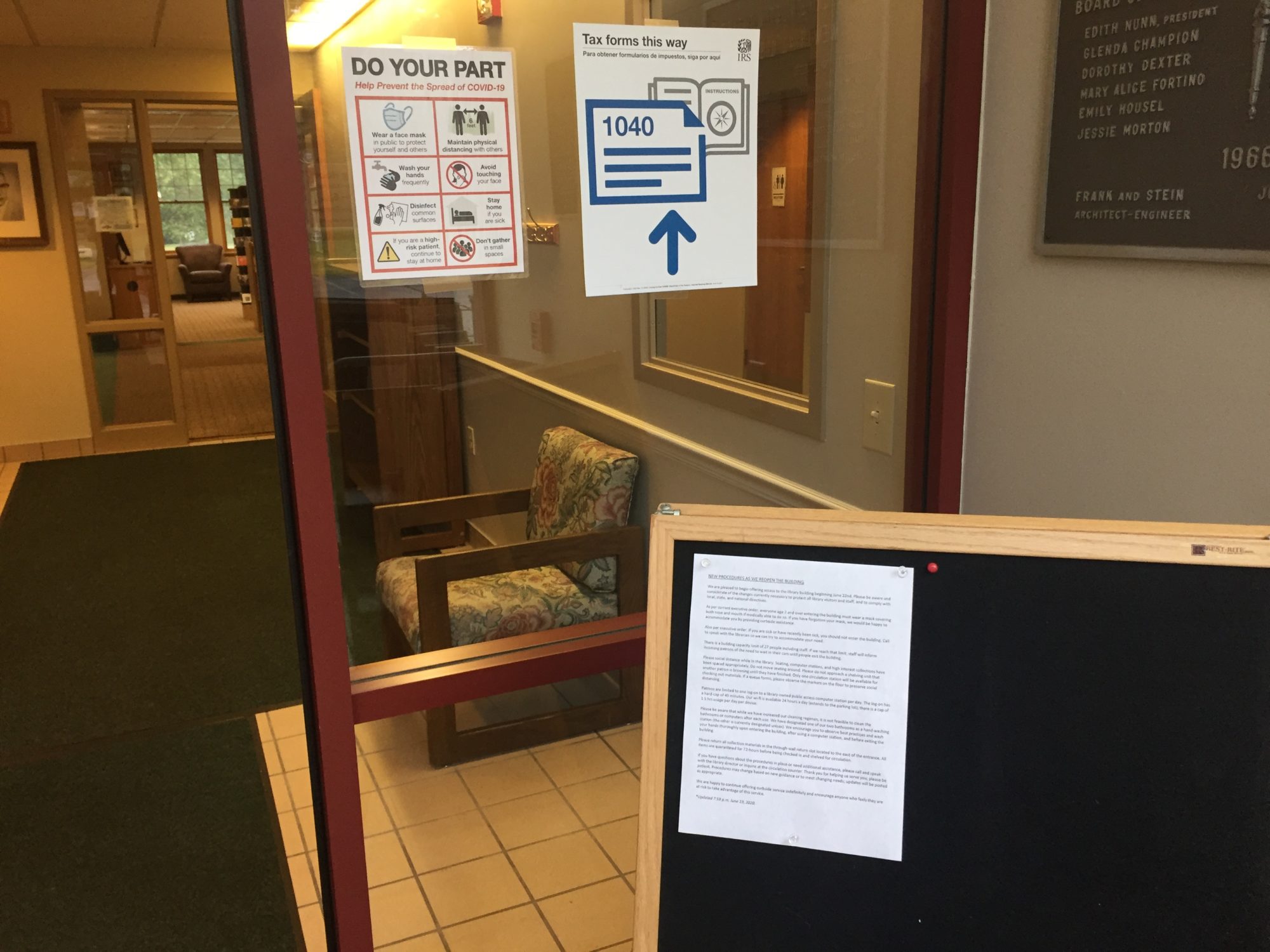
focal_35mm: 29
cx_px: 635
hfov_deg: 61.7
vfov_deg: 48.2
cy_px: 476
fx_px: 1064
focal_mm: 4.15
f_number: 2.2
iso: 50
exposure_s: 1/30
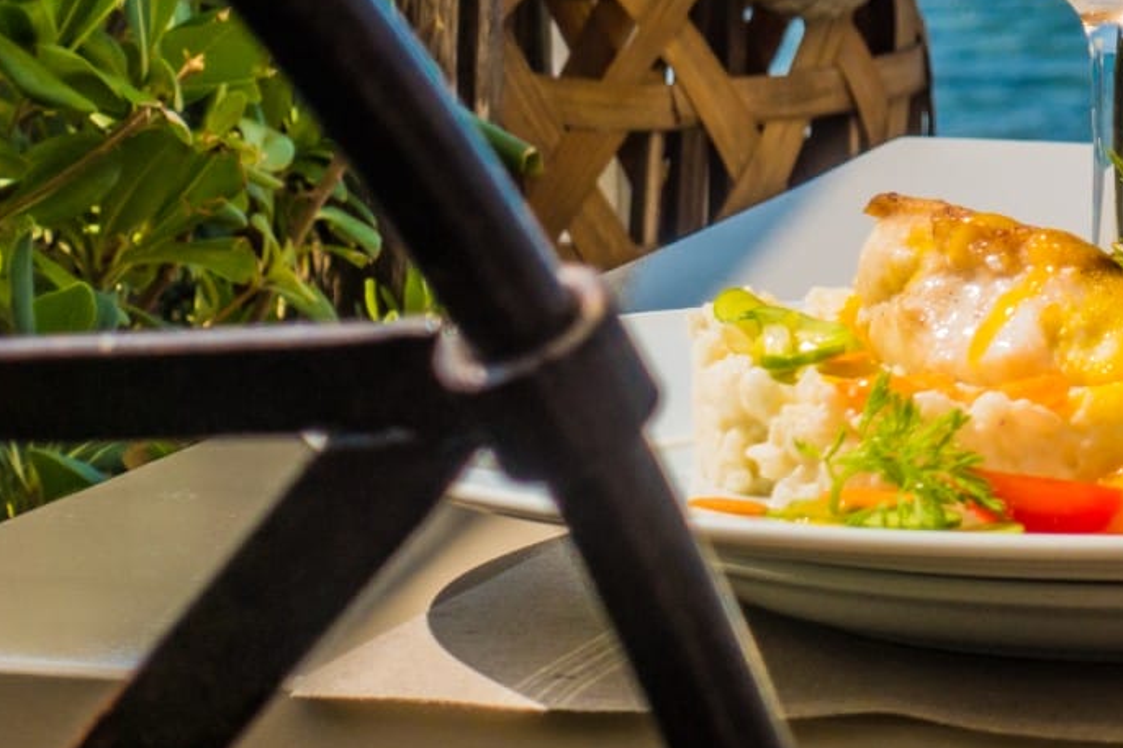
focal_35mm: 204
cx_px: 1408
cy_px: 102
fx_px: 6362
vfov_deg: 6.7
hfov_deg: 9.9
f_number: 5.6
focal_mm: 25.7
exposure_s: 1/640
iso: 125
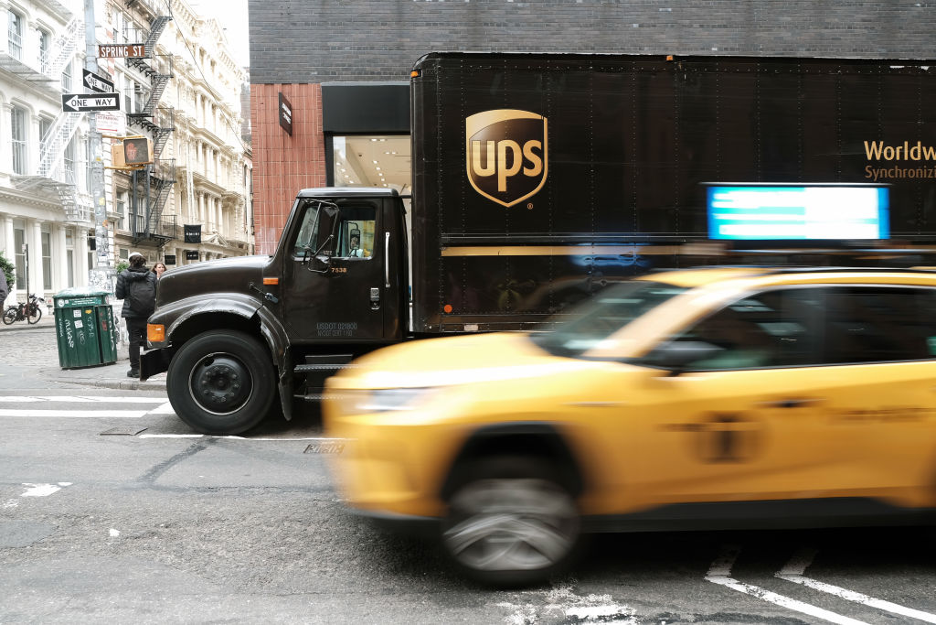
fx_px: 702
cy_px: 312
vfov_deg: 47.9
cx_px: 468
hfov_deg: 67.4
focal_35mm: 27
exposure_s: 1/28
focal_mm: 18
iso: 100
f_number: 5
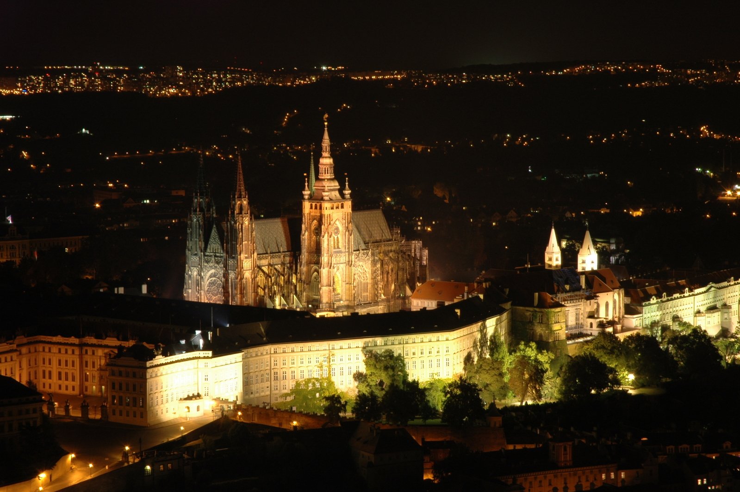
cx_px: 370
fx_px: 2156
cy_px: 246
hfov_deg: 19.5
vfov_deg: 13.0
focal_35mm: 105
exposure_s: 30
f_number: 16
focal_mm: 70
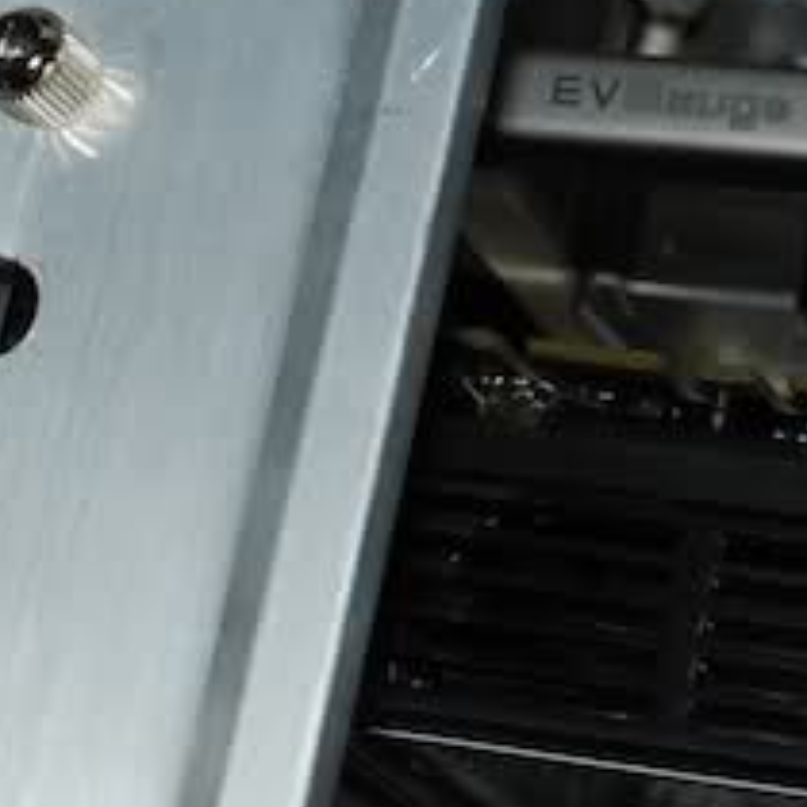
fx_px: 4959
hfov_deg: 9.3
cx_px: 672
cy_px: -183
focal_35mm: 188
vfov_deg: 9.2
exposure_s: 1/125
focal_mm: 31
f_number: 5
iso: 200
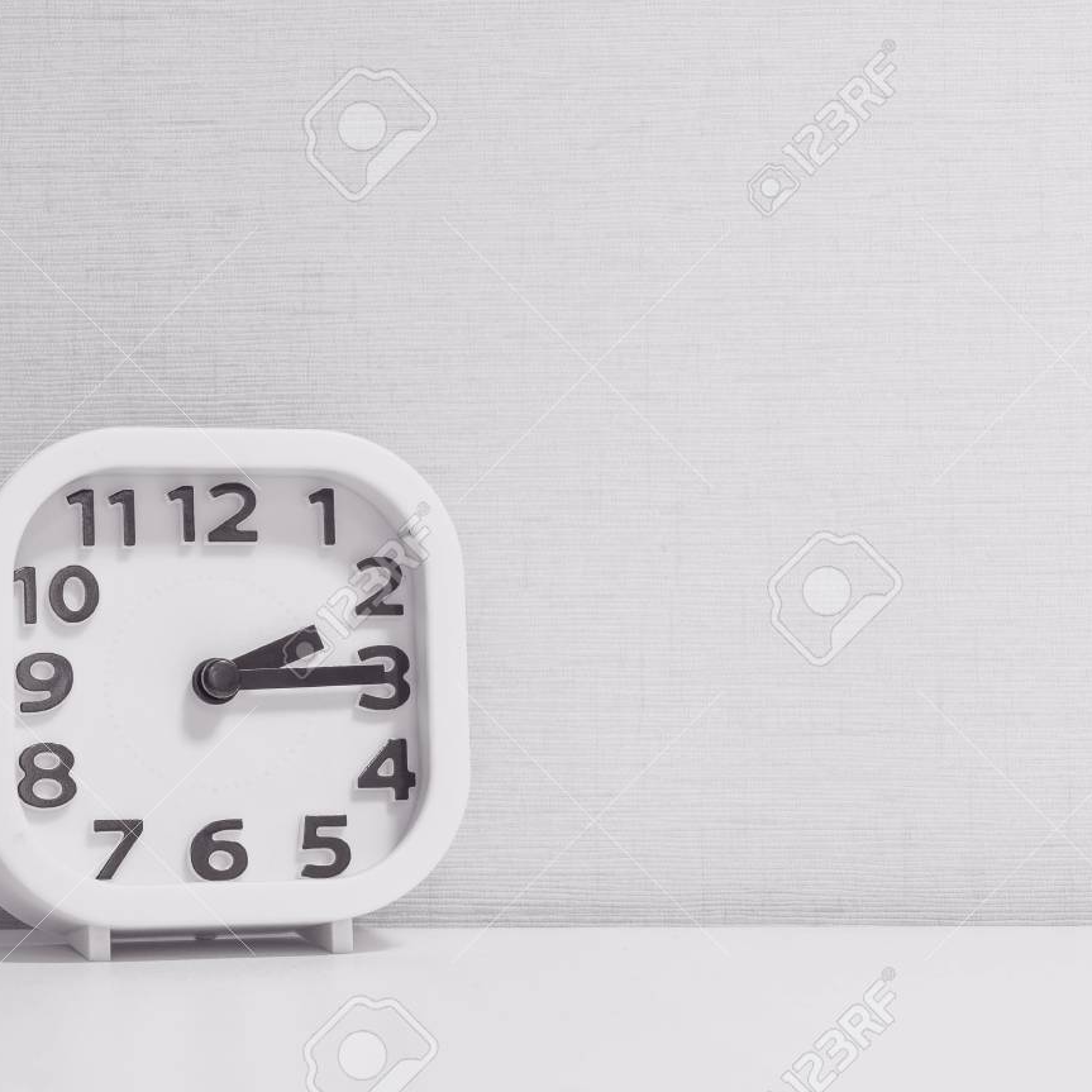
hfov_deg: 18.1
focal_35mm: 96
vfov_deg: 18.1
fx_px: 3426
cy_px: 547
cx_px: 592
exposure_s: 3
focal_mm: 50
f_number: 11
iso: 200
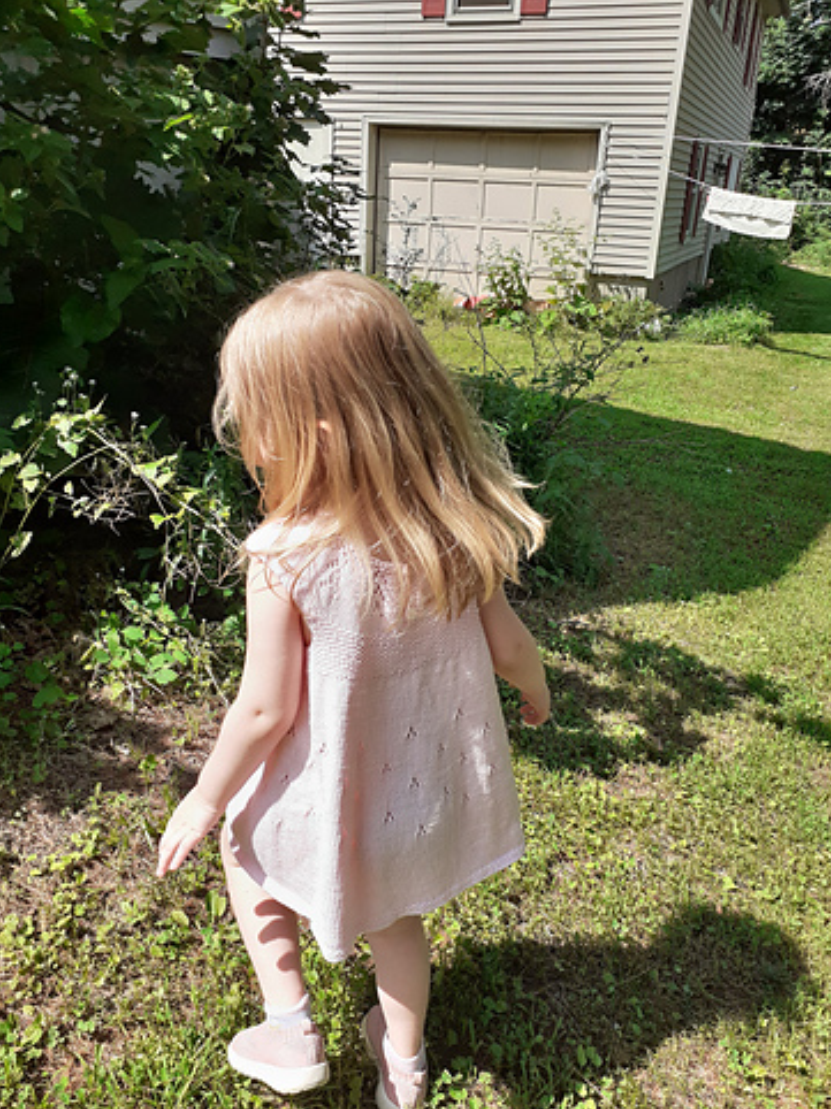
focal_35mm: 28
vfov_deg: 63.5
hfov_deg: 49.7
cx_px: 414
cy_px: 552
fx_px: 897
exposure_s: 1/1179
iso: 40
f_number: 1.9
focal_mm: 3.6
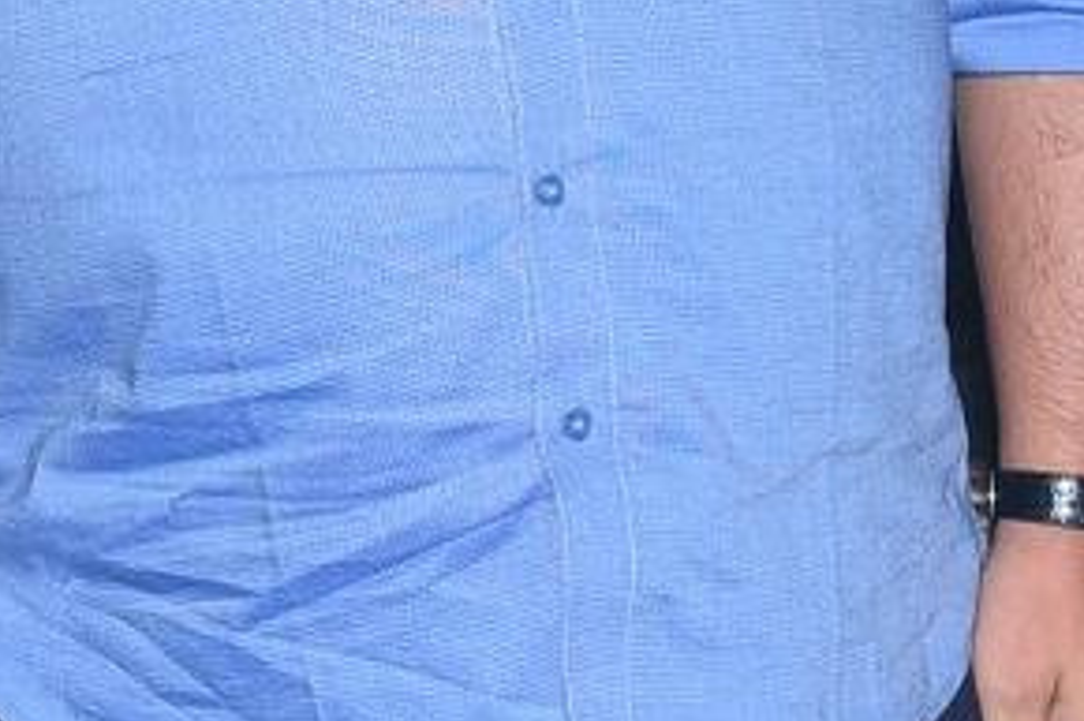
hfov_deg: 8.3
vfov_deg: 5.5
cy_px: -448
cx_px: -99
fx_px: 7403
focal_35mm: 246
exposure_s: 1/125
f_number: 6.3
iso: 1000
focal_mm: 44
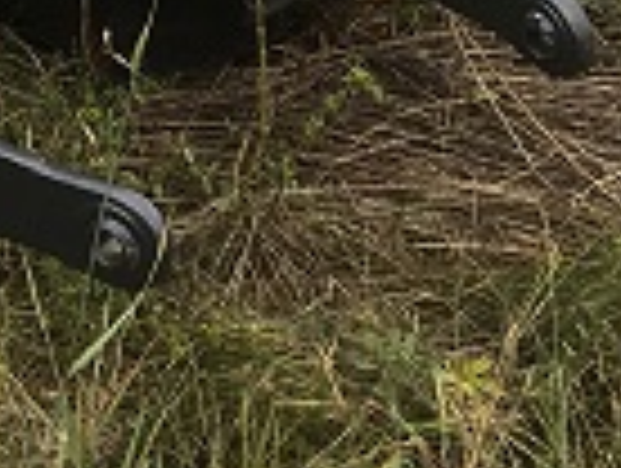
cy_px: -486
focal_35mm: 168
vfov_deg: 8.4
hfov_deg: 10.9
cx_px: -562
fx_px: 3019
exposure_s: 1/432
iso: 25
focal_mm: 4.15
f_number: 2.2
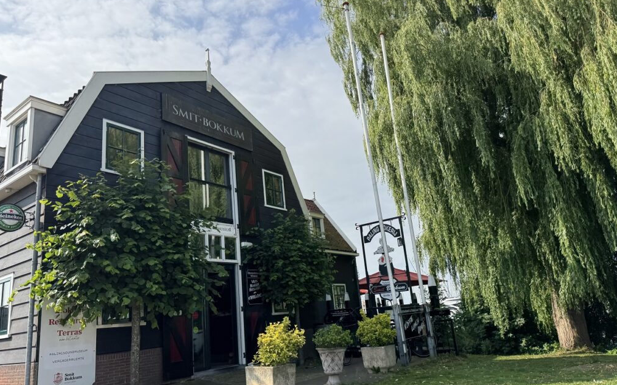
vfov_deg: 47.5
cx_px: 303
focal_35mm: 26
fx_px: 437
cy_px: 208
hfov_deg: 70.4
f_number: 1.78
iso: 80
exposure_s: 1/3597
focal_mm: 6.76
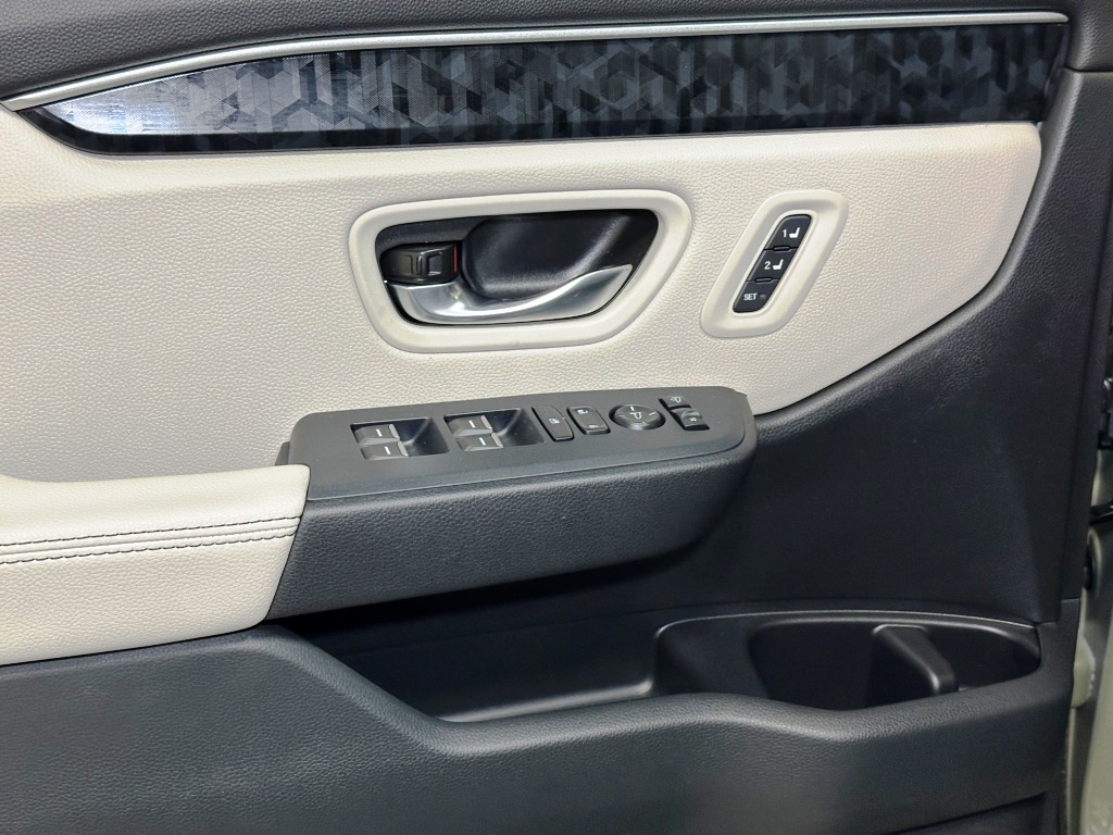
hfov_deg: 39.7
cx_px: 556
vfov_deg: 30.3
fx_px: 1543
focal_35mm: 48
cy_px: 418
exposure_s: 1/40
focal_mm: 6.86
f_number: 1.78
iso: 250
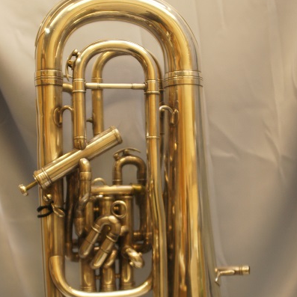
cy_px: 206
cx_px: 148
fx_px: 524
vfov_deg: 31.3
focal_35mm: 54
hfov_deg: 31.6
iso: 800
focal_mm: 28
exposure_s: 1/50
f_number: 3.5
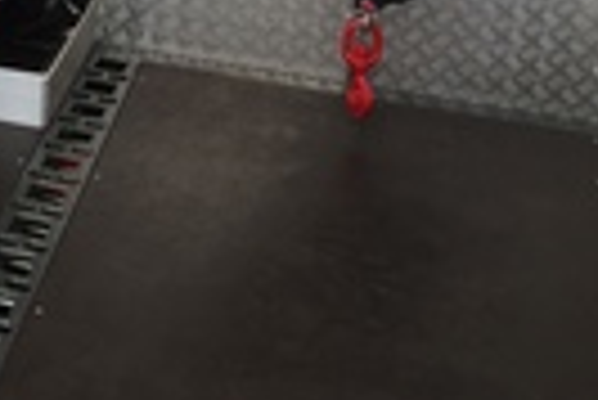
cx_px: -61
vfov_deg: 15.0
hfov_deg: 22.5
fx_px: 1413
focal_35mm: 85
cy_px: -196
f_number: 2.2
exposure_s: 1/50
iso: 32
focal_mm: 4.15
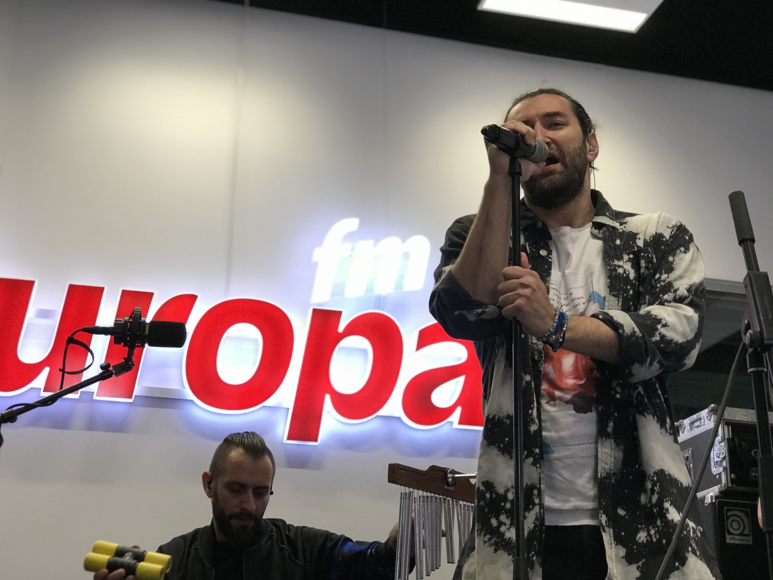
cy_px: 290
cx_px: 386
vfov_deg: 25.7
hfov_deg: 33.8
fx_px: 1273
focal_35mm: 57
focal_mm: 6.6
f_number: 2.8
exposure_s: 1/116
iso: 100
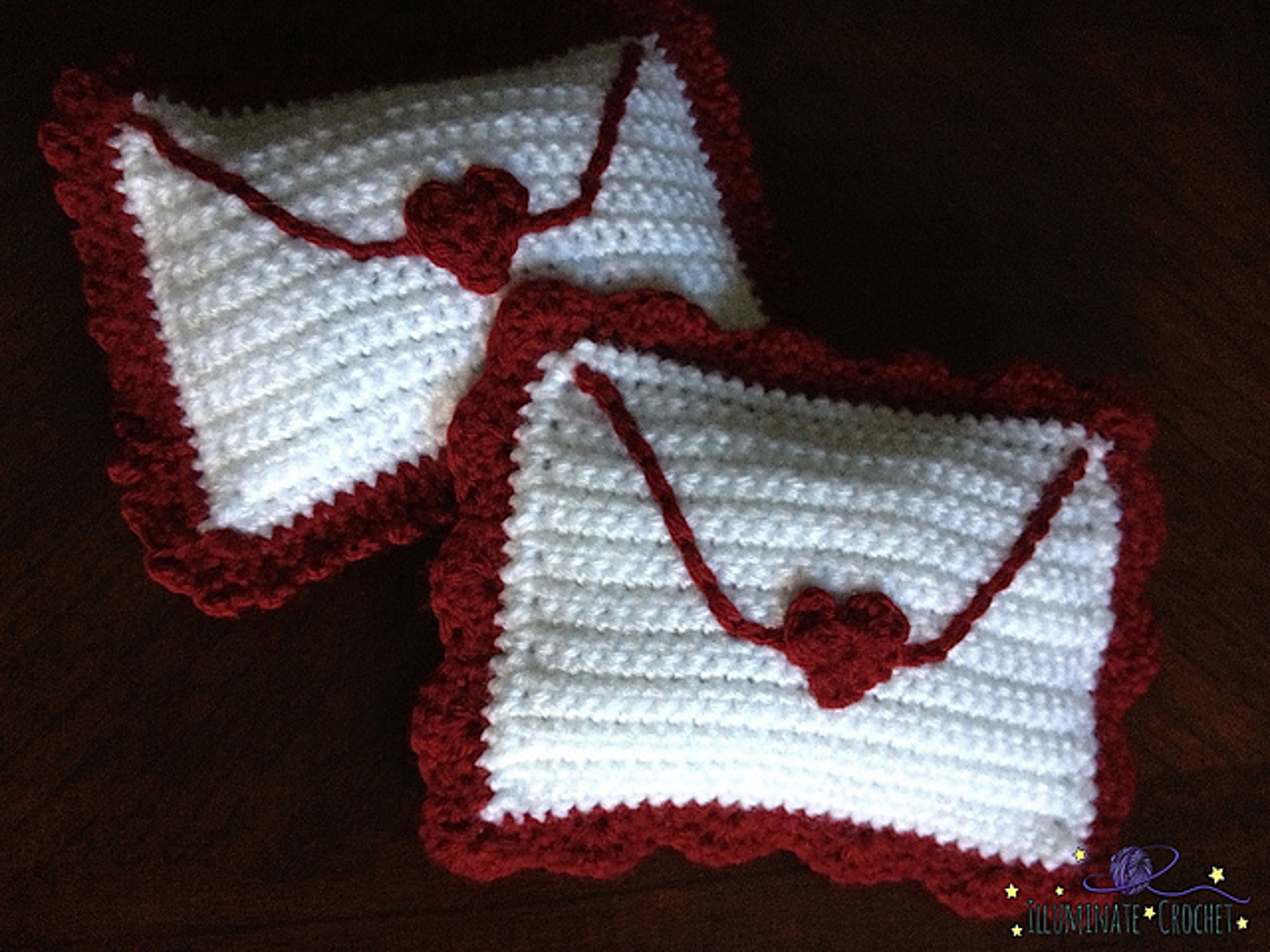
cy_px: 476
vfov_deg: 40.7
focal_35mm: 35
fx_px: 1284
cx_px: 635
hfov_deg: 52.6
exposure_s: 1/20
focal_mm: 4.28
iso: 320
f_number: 2.4
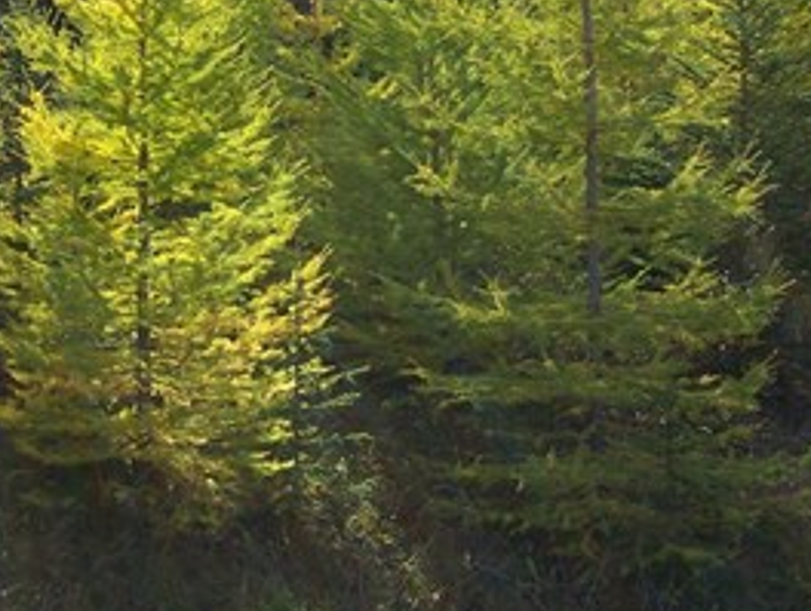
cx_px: 359
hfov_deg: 21.3
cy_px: 115
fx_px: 2159
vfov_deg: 16.0
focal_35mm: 92
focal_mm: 6.3
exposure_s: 1/640
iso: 80
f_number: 2.8
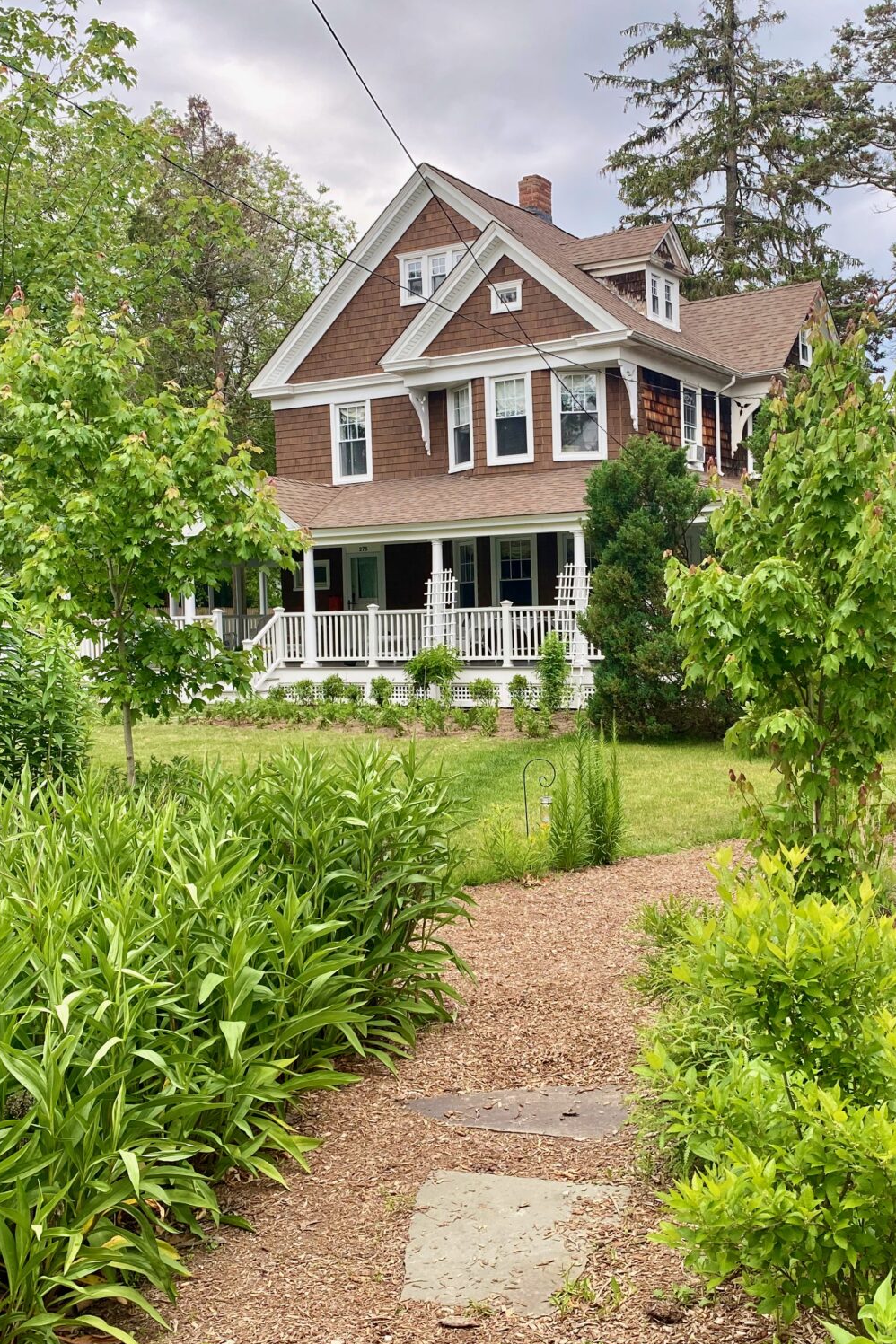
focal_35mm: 37
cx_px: 523
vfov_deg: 51.9
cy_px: 674
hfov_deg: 35.9
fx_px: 1381
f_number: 1.8
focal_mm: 4.25
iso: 32
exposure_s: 1/181
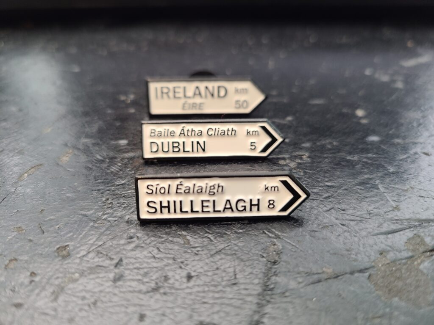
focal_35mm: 26
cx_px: 217
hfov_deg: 67.3
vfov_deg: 53.1
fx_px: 326
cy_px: 162
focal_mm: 5.4
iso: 160
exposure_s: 1/40
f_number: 1.8
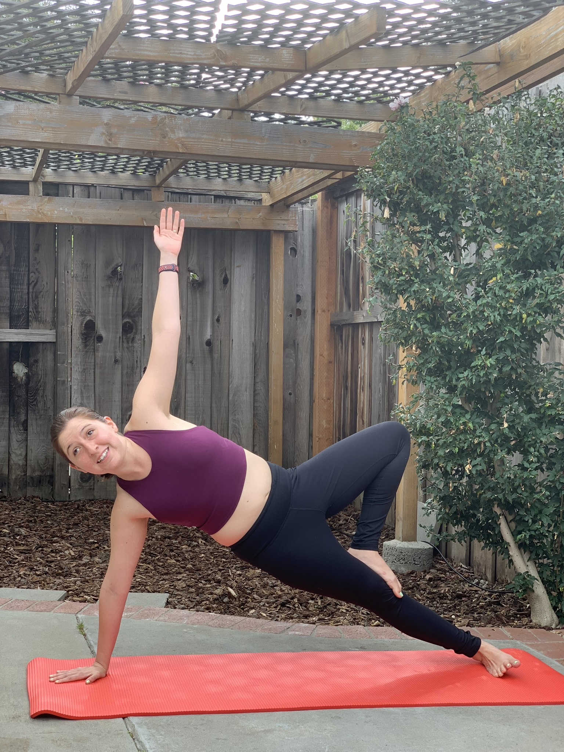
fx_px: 1130
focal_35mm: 52
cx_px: 282
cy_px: 376
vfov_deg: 36.8
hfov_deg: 28.0
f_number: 2.4
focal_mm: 6
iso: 16
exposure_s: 1/122
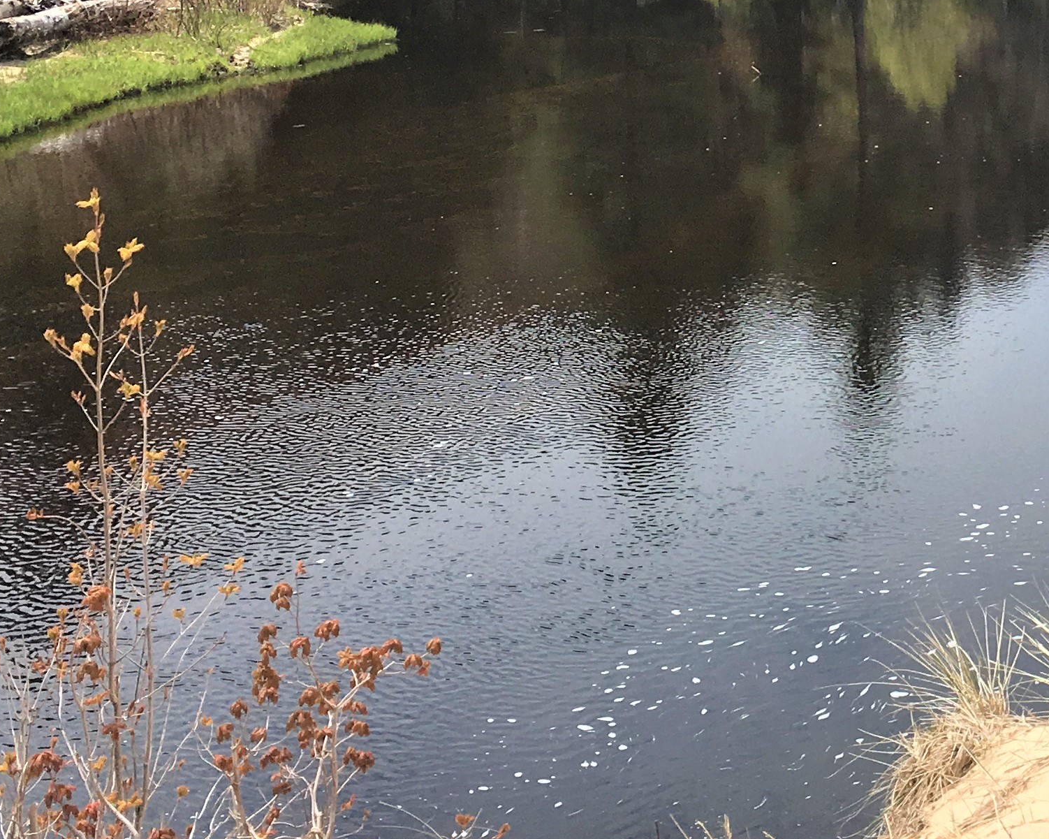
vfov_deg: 19.6
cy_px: 0
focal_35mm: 76
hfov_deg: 24.1
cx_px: 1006
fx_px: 2359
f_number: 2.2
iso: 25
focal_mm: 4.15
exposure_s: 1/2331
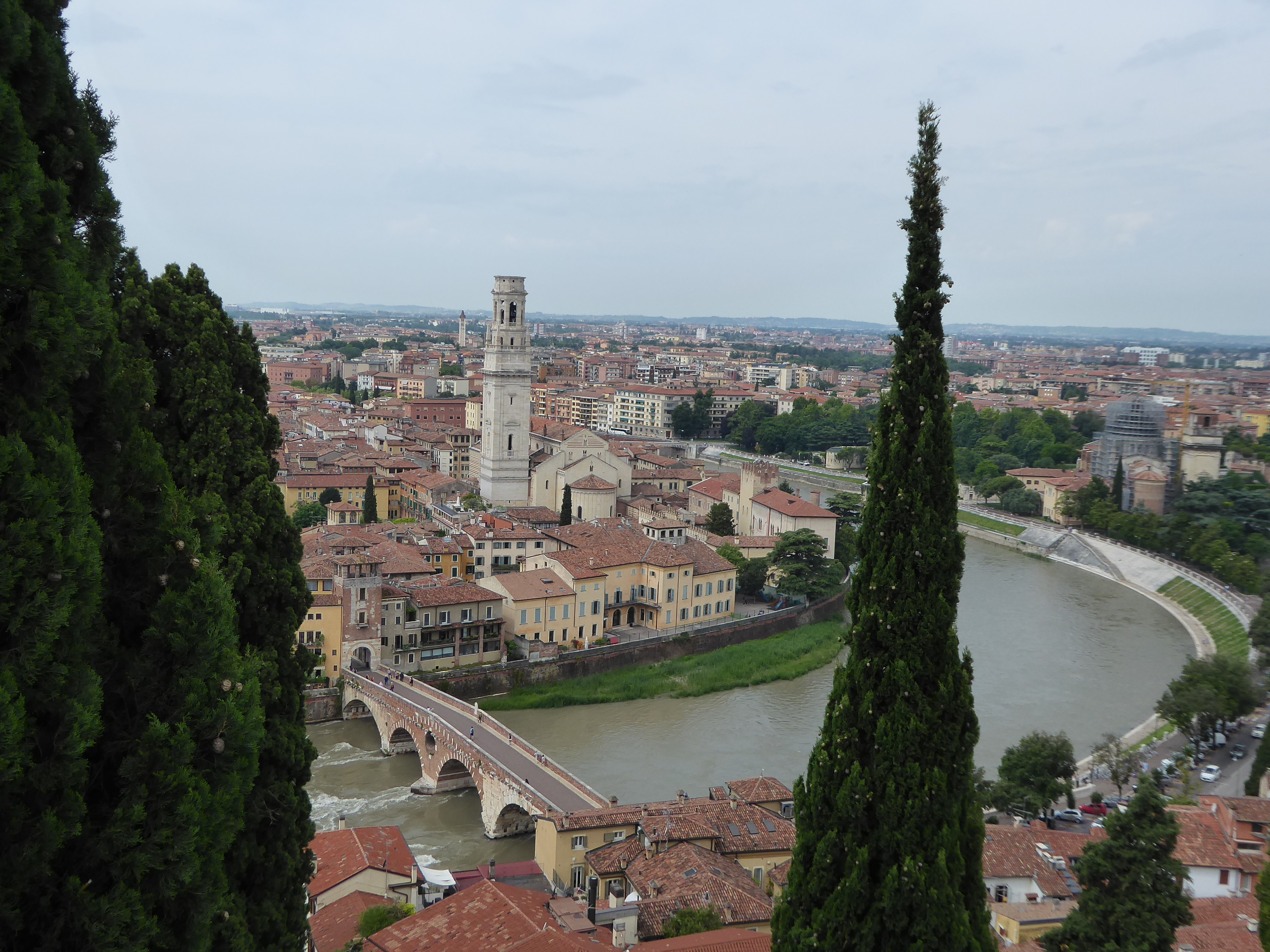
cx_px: 635
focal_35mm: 35
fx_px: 1284
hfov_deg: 52.6
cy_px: 476
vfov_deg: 40.7
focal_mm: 6.3
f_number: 3.7
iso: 125
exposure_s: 1/800
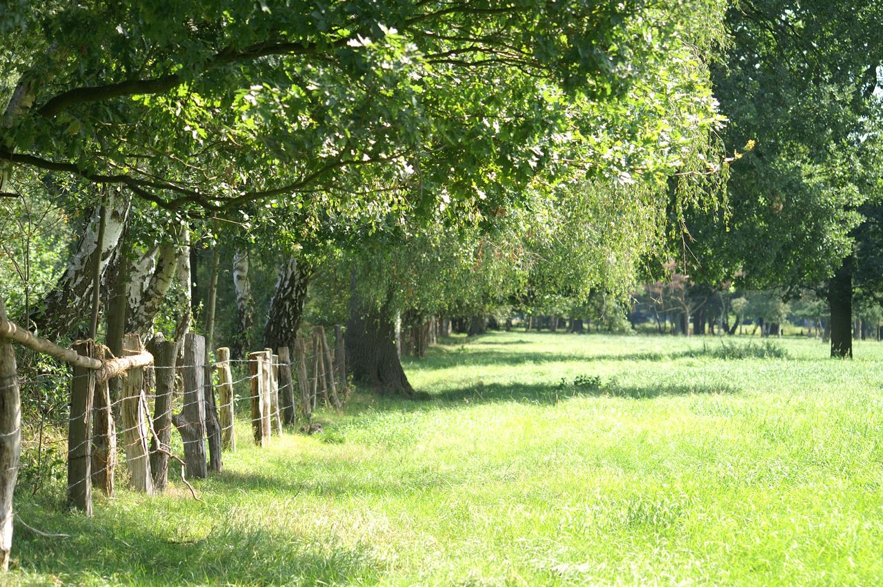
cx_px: 442
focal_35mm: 135
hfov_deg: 15.2
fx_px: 3308
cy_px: 294
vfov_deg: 10.1
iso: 100
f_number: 4.5
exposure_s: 1/250
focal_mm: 90
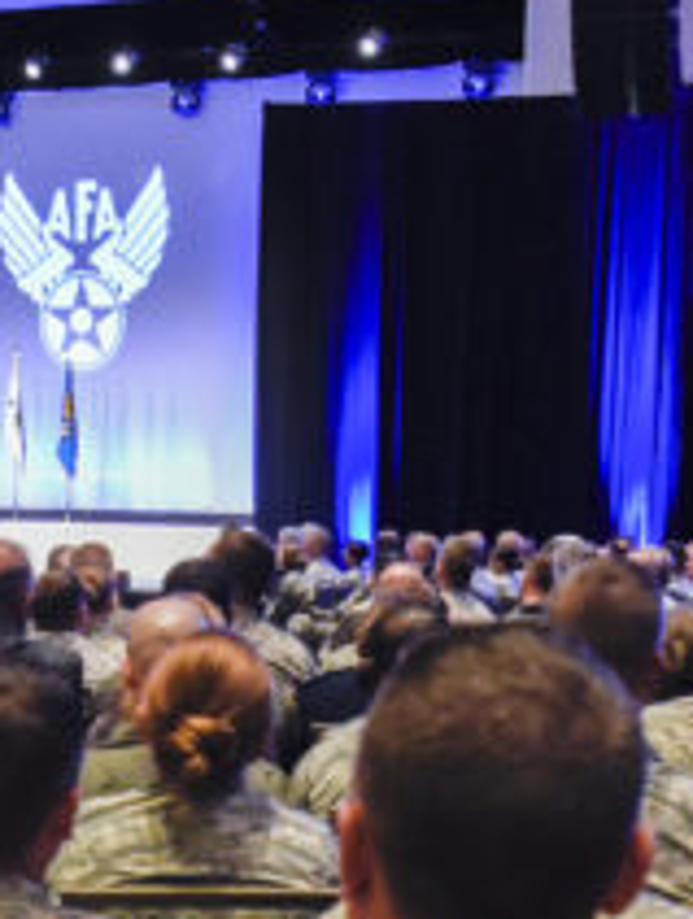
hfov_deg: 16.2
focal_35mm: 91
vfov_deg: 20.6
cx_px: 218
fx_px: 2422
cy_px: 976
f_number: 4.5
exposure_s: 1/60
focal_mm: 20
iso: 1600
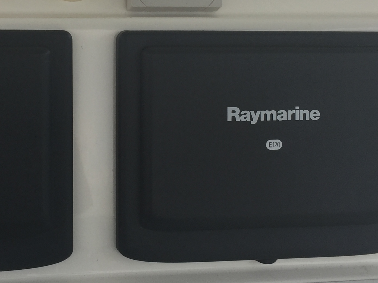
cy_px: 72
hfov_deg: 28.3
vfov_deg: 21.4
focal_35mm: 68
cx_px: 109
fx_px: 743
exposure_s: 1/618
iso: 32
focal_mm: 4.15
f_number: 2.2
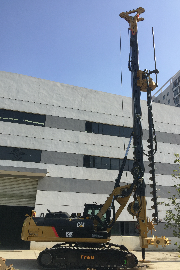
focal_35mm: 31
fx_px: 233
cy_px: 138
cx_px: 99
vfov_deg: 60.3
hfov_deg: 42.3
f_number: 2.2
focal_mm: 4.15
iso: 32
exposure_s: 1/1721
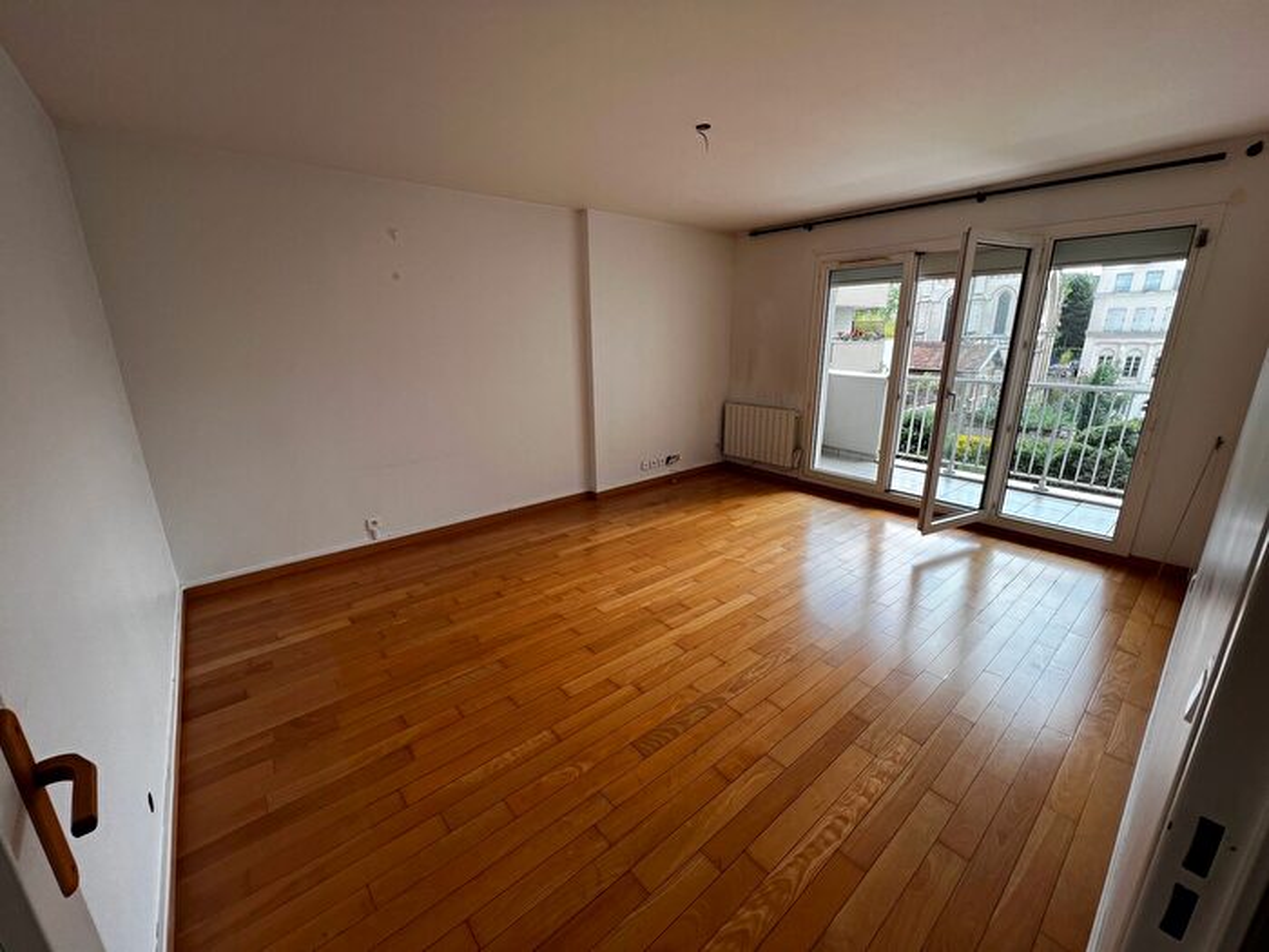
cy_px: 476
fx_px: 477
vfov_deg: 89.9
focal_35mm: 13
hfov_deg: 106.2
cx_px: 634
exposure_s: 1/114
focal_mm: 1.57
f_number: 1.8
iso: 32
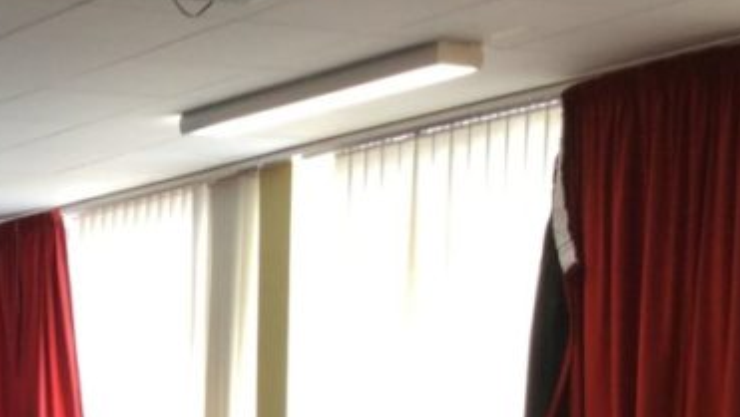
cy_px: 709
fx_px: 1884
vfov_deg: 11.8
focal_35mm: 96
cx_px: -142
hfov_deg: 20.8
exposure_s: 1/25
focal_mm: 3.3
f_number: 2.4
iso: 32
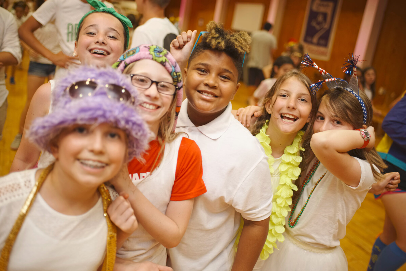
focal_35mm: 35
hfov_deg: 54.4
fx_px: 395
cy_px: 136
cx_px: 203
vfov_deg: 37.9
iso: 500
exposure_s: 1/200
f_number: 1.8
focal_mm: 35
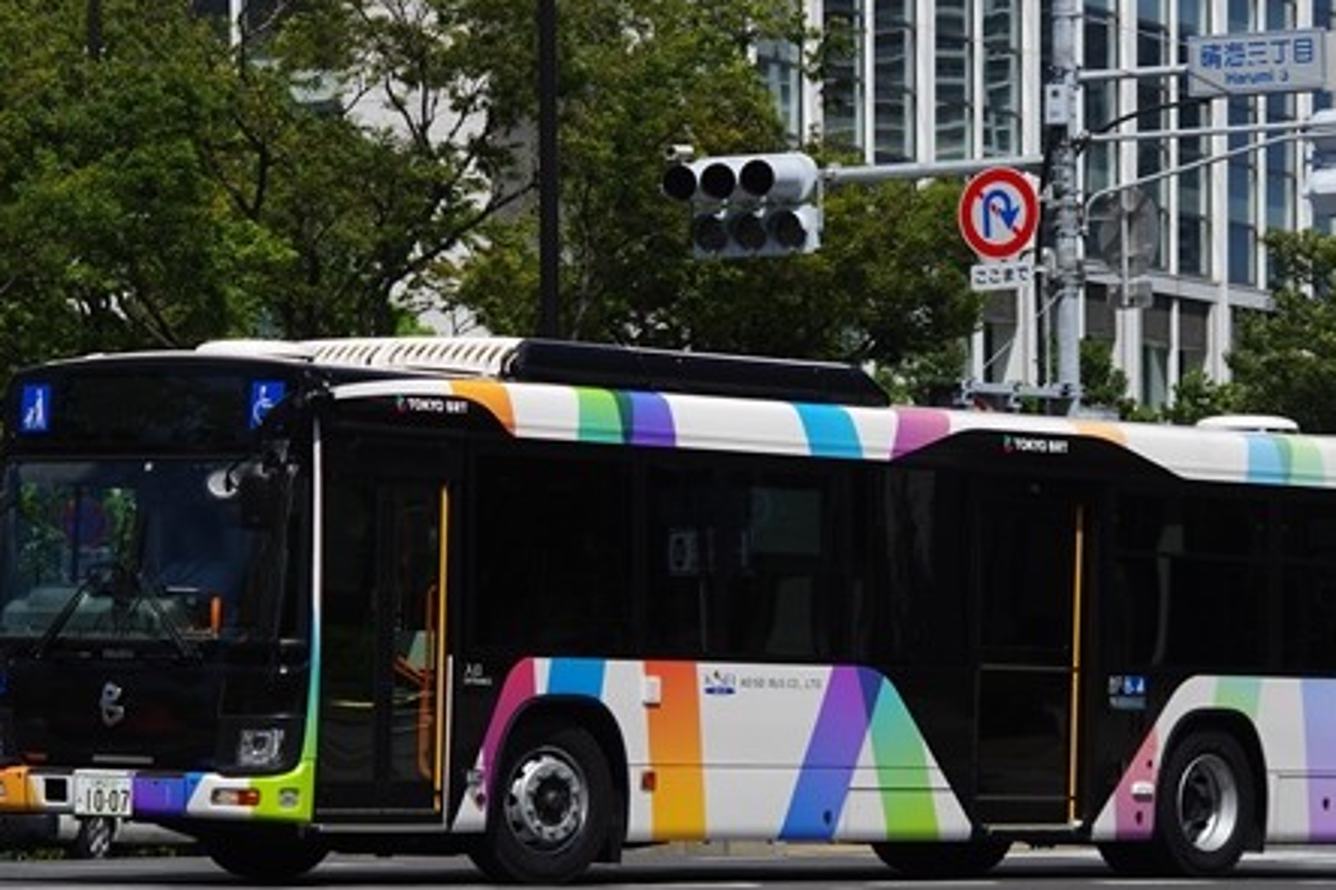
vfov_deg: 8.1
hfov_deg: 12.2
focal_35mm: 169
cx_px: 694
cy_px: 540
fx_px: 6269
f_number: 9
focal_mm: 77.5
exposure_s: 1/800
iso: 200
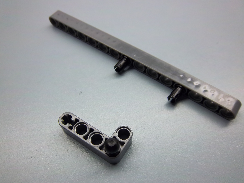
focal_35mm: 29
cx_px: 120
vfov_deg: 48.2
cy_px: 92
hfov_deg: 61.7
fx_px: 204
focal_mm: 5.05
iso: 64
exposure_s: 1/40
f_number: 3.5
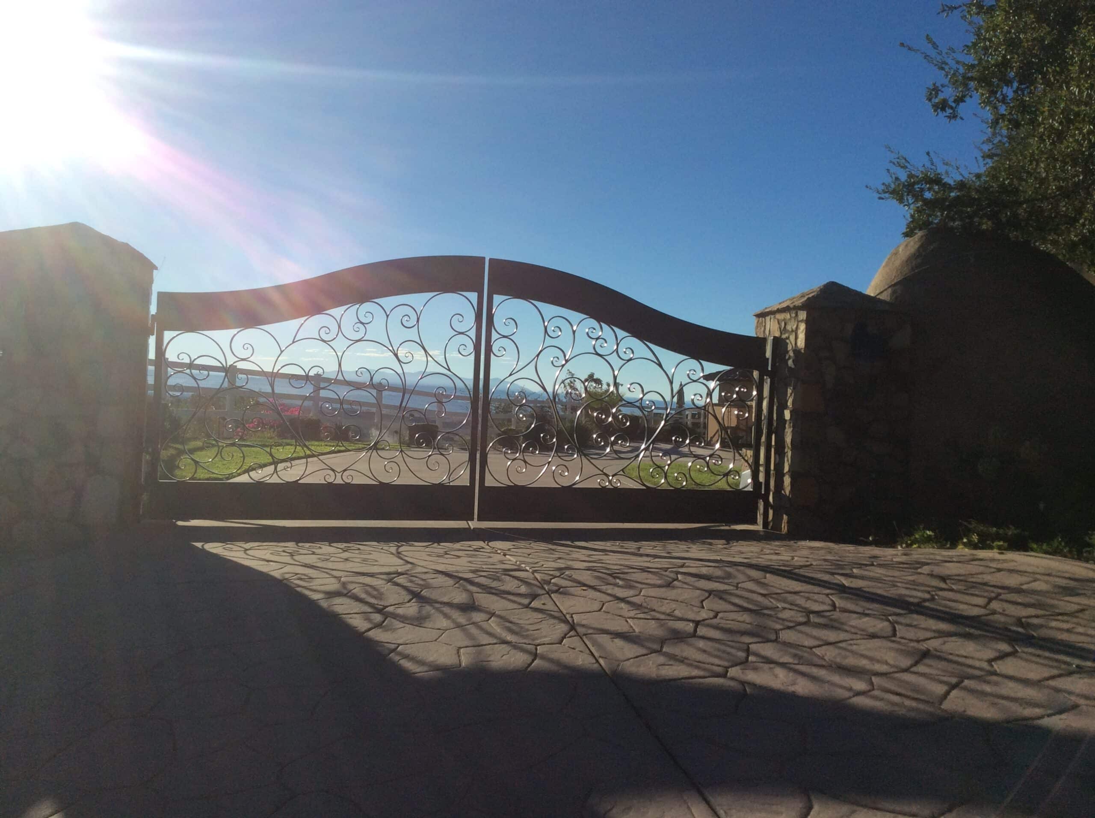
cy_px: 409
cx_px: 548
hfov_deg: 55.4
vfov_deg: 42.8
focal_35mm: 33
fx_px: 1042
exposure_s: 1/3012
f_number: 2.4
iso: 32
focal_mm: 3.3
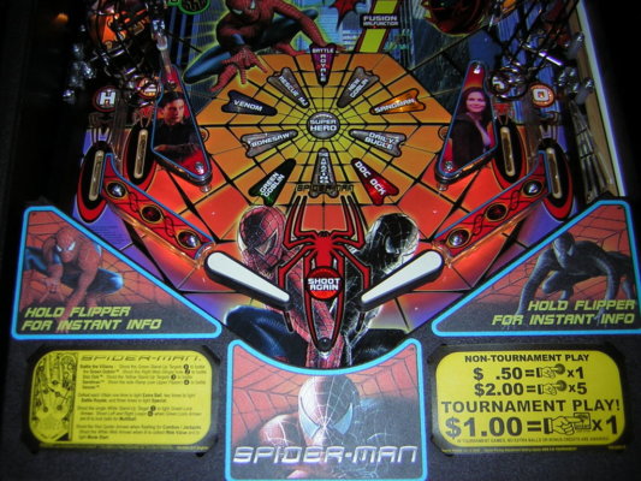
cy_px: 240
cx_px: 320
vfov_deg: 39.7
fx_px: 667
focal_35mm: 36
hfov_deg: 51.3
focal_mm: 4.7
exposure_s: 1/60.1
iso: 50
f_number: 2.6
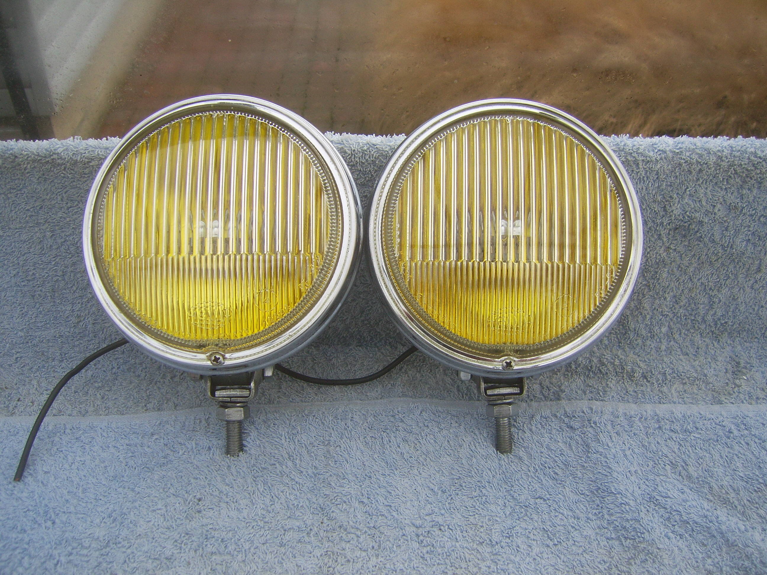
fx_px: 842
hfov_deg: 49.0
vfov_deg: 37.7
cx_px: 384
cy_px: 288
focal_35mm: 38
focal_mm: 7.8
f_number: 2.8
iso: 50
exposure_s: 1/80
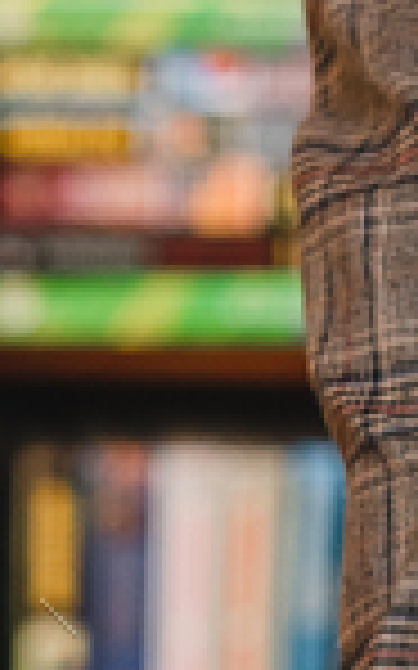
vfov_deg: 6.1
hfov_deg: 3.8
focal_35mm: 338
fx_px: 6167
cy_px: -499
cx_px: 980
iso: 640
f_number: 2.8
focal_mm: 56
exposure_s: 1/400
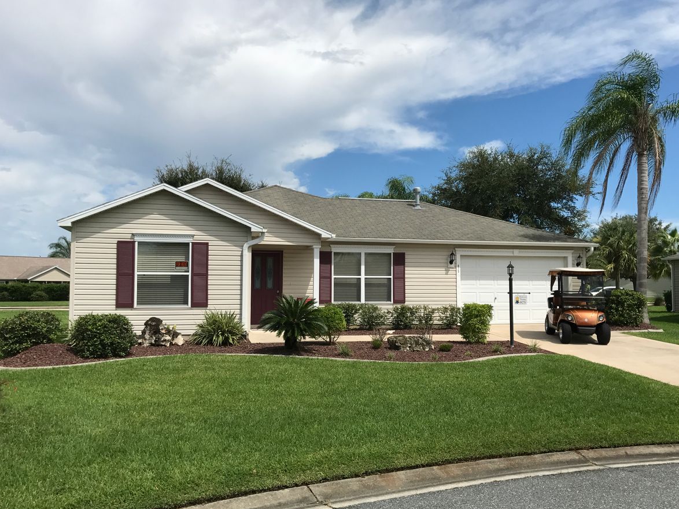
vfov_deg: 45.5
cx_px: 357
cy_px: 263
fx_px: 608
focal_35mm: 31
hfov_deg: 58.3
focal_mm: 3.99
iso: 20
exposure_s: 1/3546
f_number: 1.8
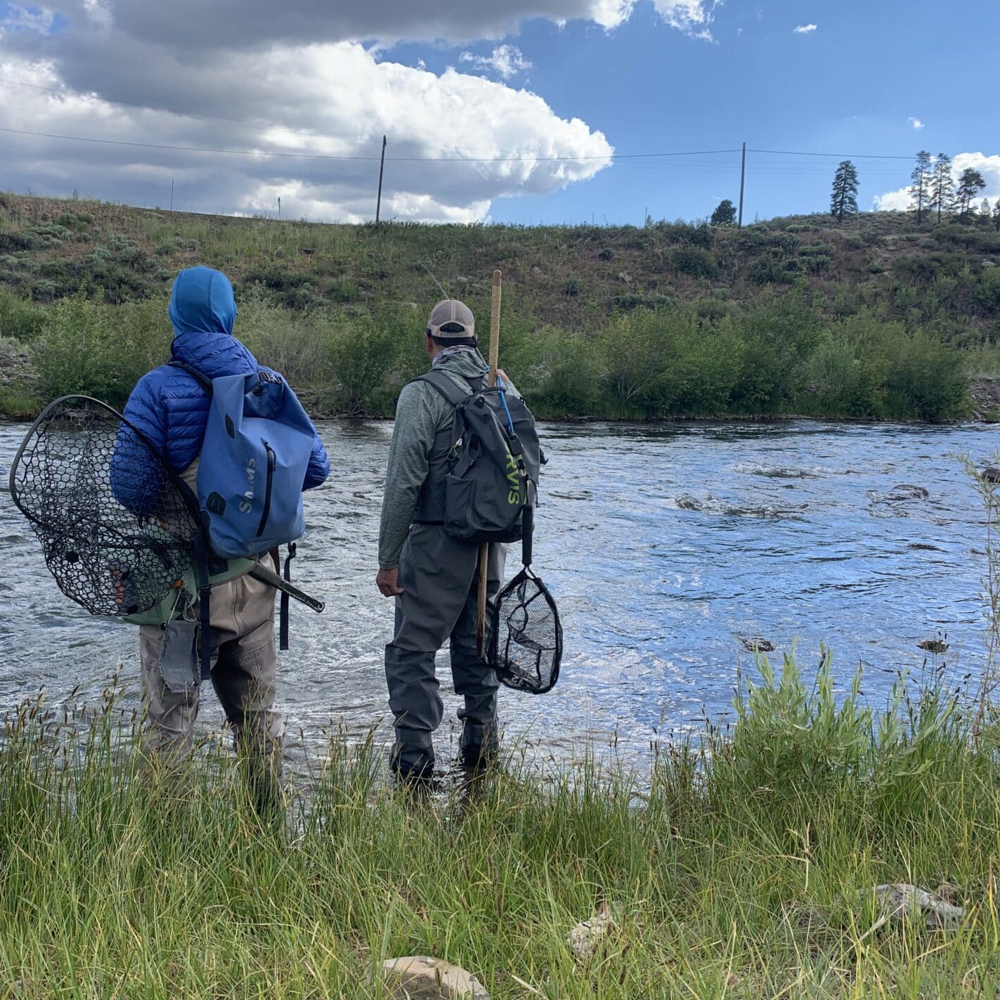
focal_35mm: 31
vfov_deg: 52.5
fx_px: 1013
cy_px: 504
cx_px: 445
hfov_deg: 52.4
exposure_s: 1/936
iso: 25
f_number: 1.8
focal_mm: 4.25
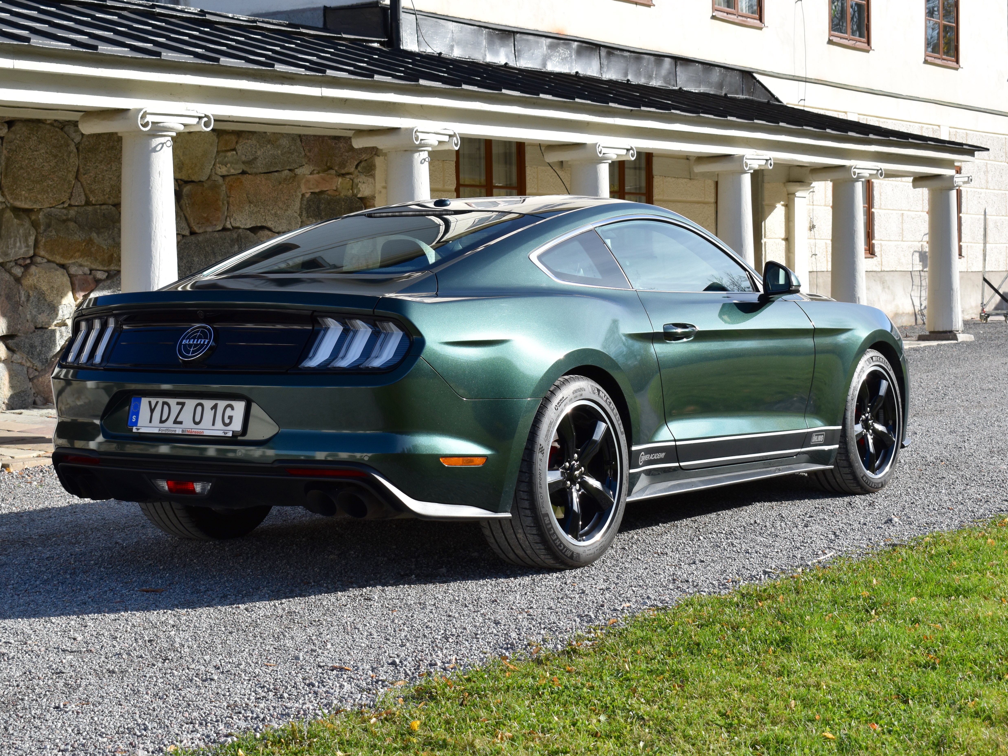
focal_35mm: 70
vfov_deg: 21.0
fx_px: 2038
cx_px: 465
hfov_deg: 27.8
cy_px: 354
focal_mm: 40
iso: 125
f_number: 8
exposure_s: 1/250
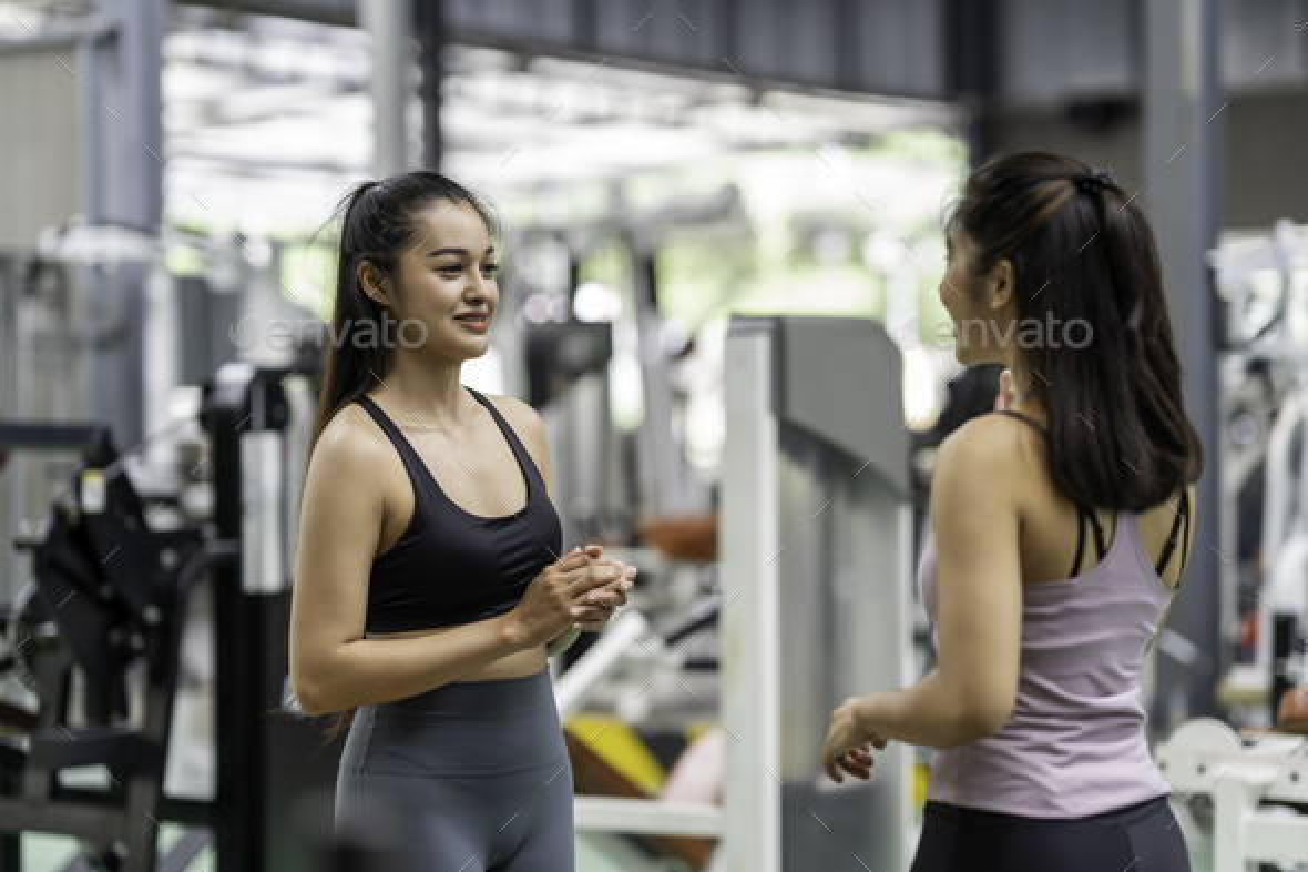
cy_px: 436
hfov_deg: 23.9
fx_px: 3087
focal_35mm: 85
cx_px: 654
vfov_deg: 16.1
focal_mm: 85
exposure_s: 1/200
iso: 200
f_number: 1.8
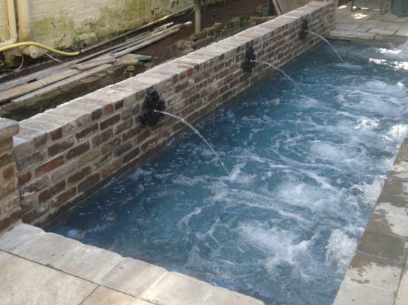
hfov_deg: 38.9
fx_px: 577
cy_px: 148
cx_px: 208
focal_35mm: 49
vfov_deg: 29.6
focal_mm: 4.28
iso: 50
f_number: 2.4
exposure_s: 1/139
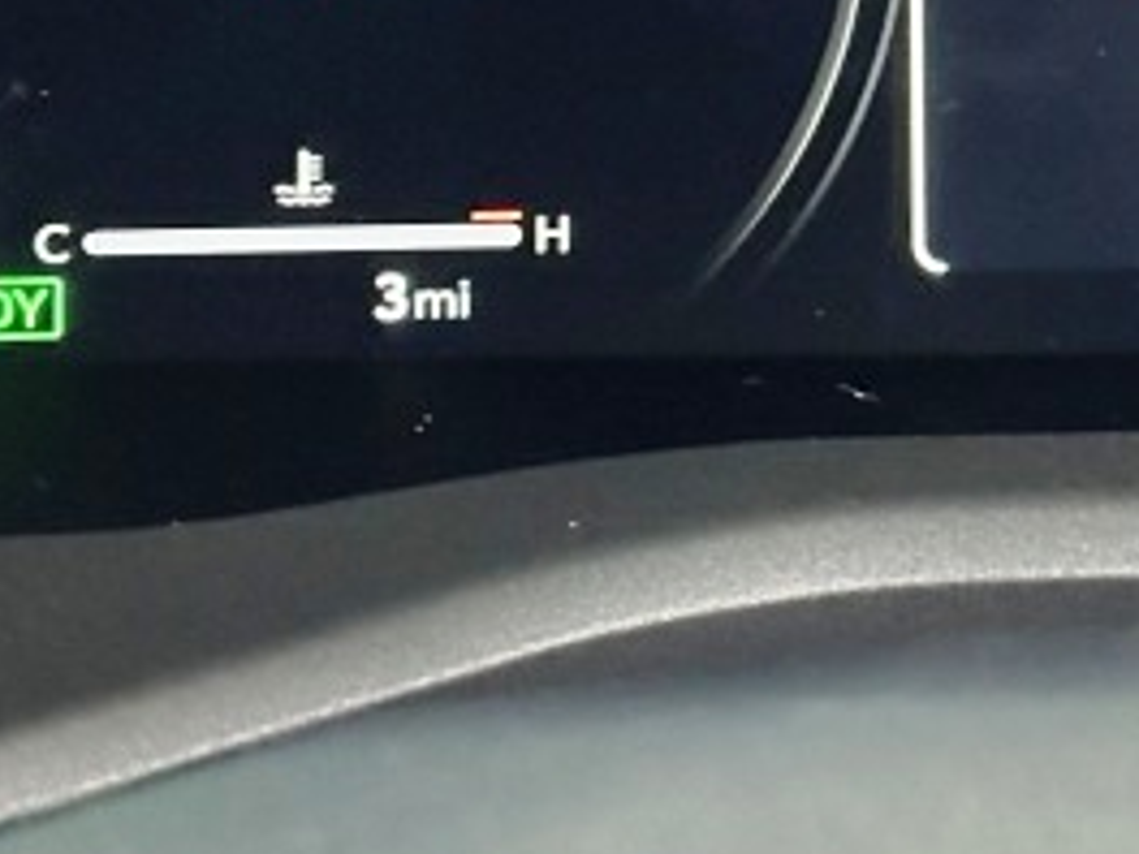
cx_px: 1329
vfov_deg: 7.9
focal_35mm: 186
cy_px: -185
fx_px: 6120
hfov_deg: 10.5
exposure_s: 1/30
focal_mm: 6.86
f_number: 1.78
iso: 500
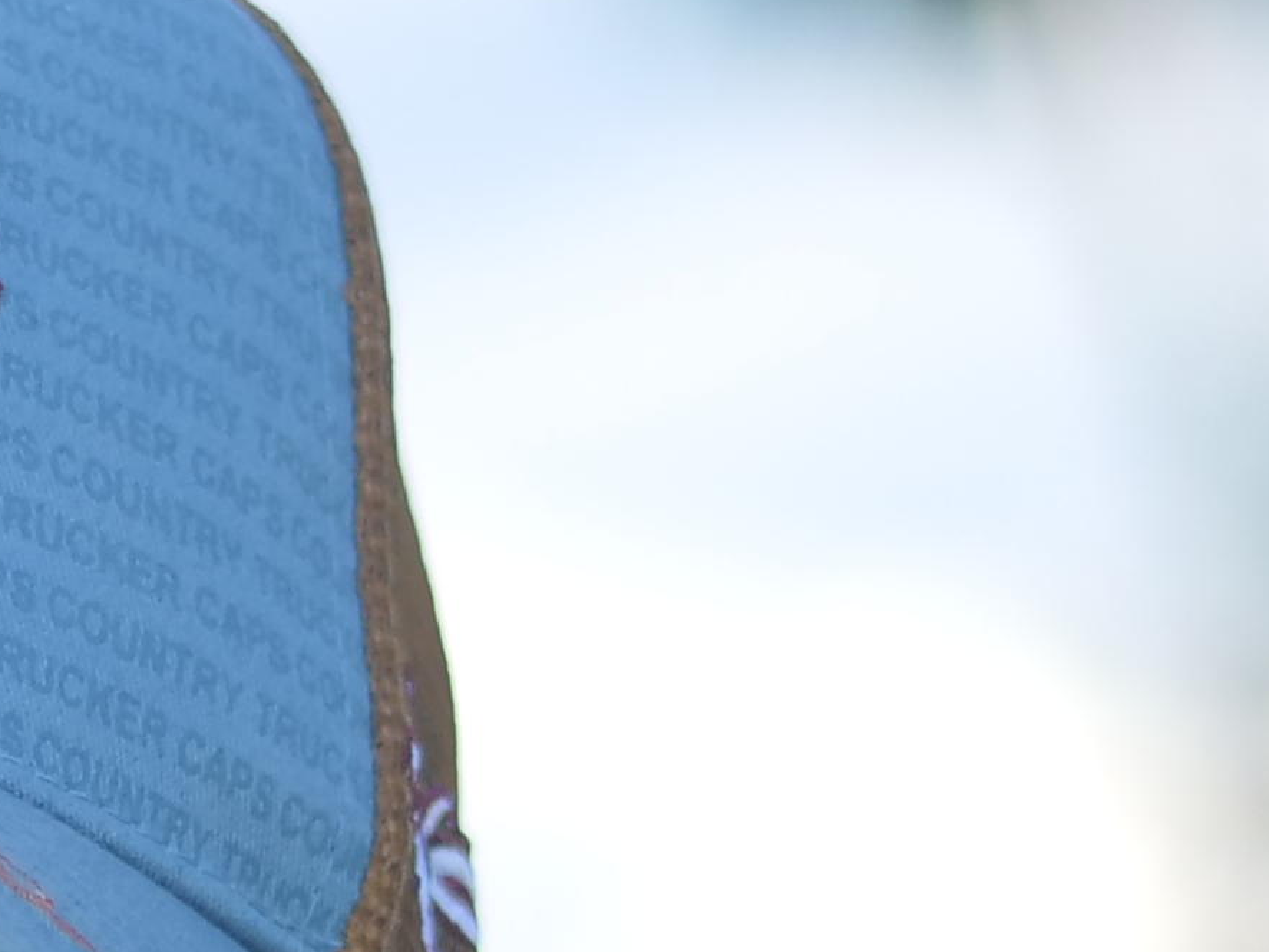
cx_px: -498
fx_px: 17819
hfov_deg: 4.1
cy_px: 1911
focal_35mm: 486
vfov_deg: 3.0
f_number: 1.7
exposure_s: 1/320
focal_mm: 43
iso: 200
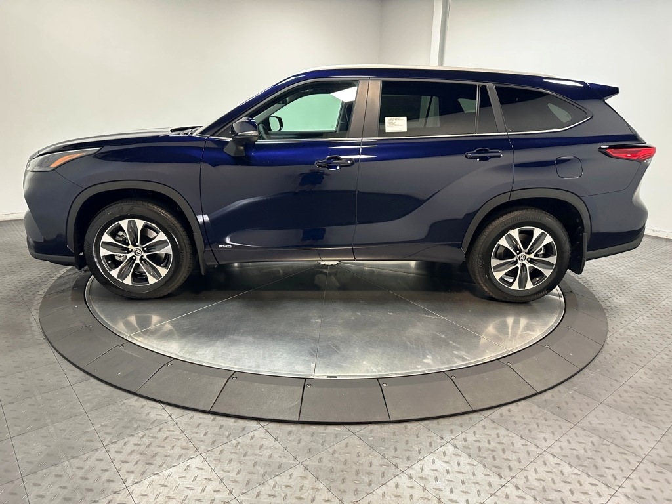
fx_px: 466
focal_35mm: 24
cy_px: 252
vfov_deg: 56.8
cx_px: 336
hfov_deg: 71.6
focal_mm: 6.86
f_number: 1.78
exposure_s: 1/60
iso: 640
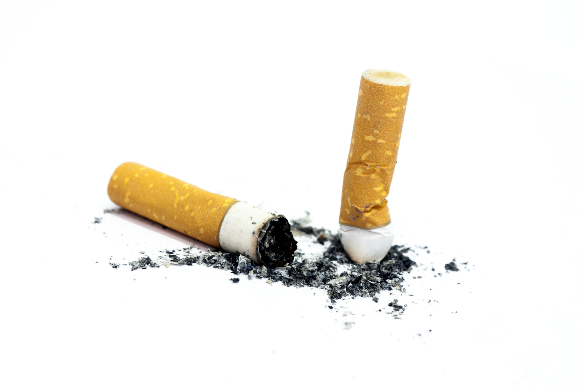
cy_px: 193
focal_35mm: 90
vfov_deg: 15.2
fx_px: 1453
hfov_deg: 22.6
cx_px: 291
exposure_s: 1/1.67
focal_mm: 60
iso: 200
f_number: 9
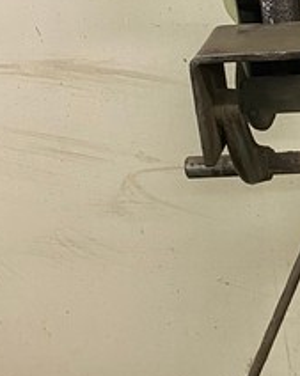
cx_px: 458
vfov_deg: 20.8
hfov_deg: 15.3
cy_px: 145
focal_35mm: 92
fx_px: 1023
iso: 200
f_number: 1.8
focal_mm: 4.25
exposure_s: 1/50
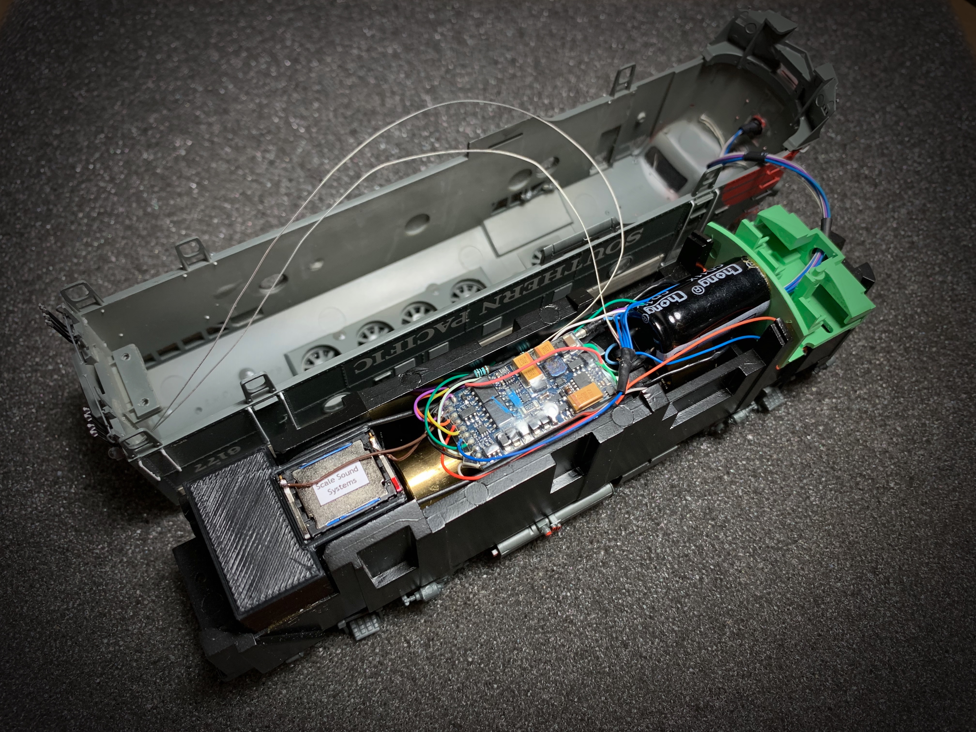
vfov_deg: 53.1
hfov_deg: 67.3
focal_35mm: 26
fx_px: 733
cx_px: 488
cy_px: 366
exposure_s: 1/60
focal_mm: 4.25
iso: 80
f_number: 1.8
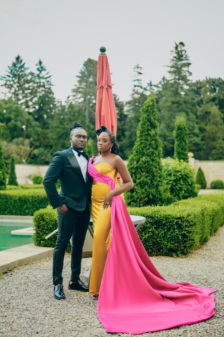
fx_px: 486
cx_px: 112
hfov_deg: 26.0
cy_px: 168
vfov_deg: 38.2
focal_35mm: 52
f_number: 1.4
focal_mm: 35
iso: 125
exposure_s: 1/200
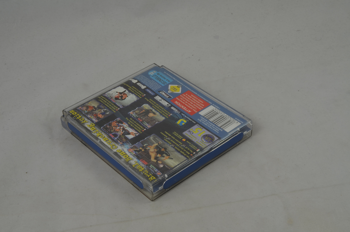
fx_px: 582
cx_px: 175
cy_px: 116
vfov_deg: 22.5
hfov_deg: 33.5
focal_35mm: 60
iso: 100
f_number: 20
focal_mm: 40
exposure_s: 1/4
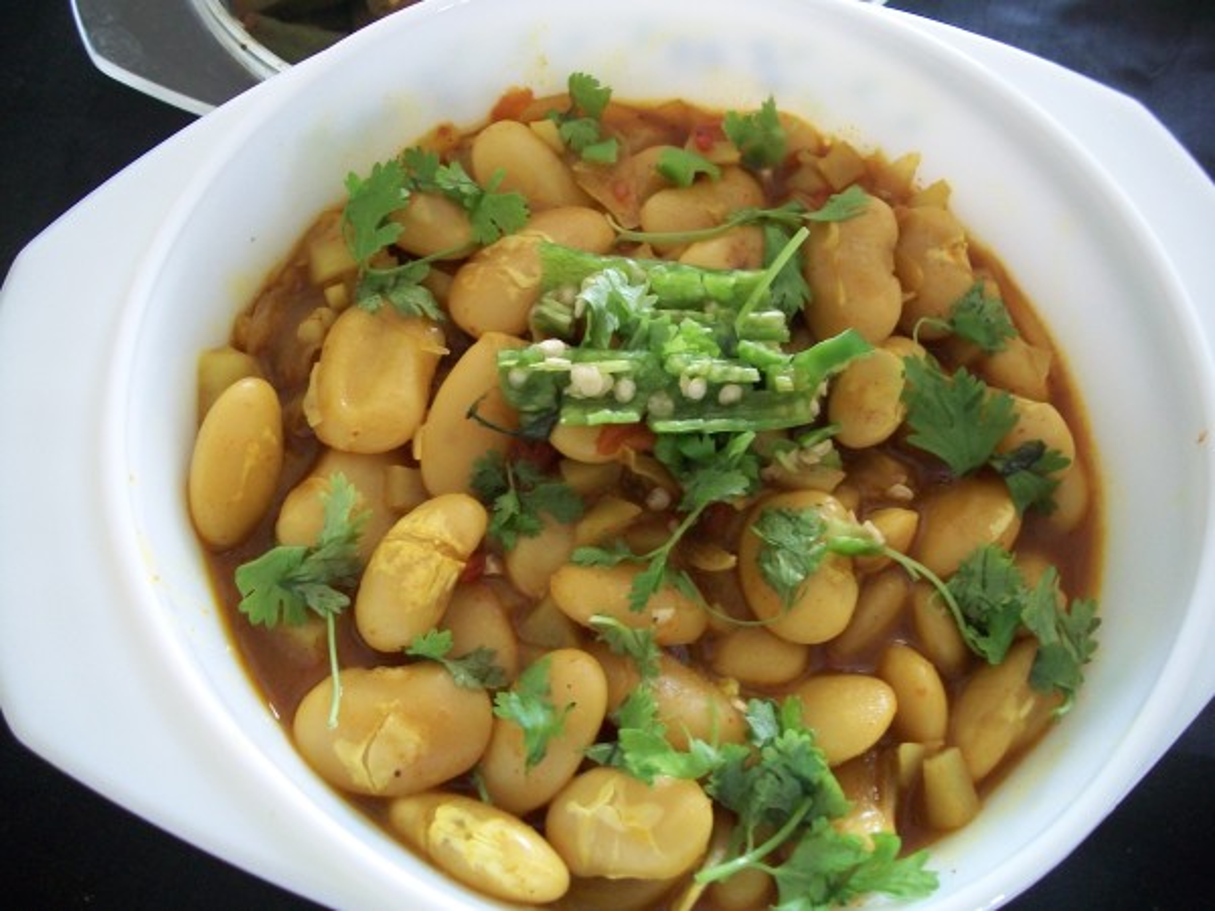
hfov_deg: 56.8
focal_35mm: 32
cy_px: 456
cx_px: 608
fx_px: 1123
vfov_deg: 44.2
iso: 160
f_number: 2.9
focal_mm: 5.7
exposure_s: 1/13
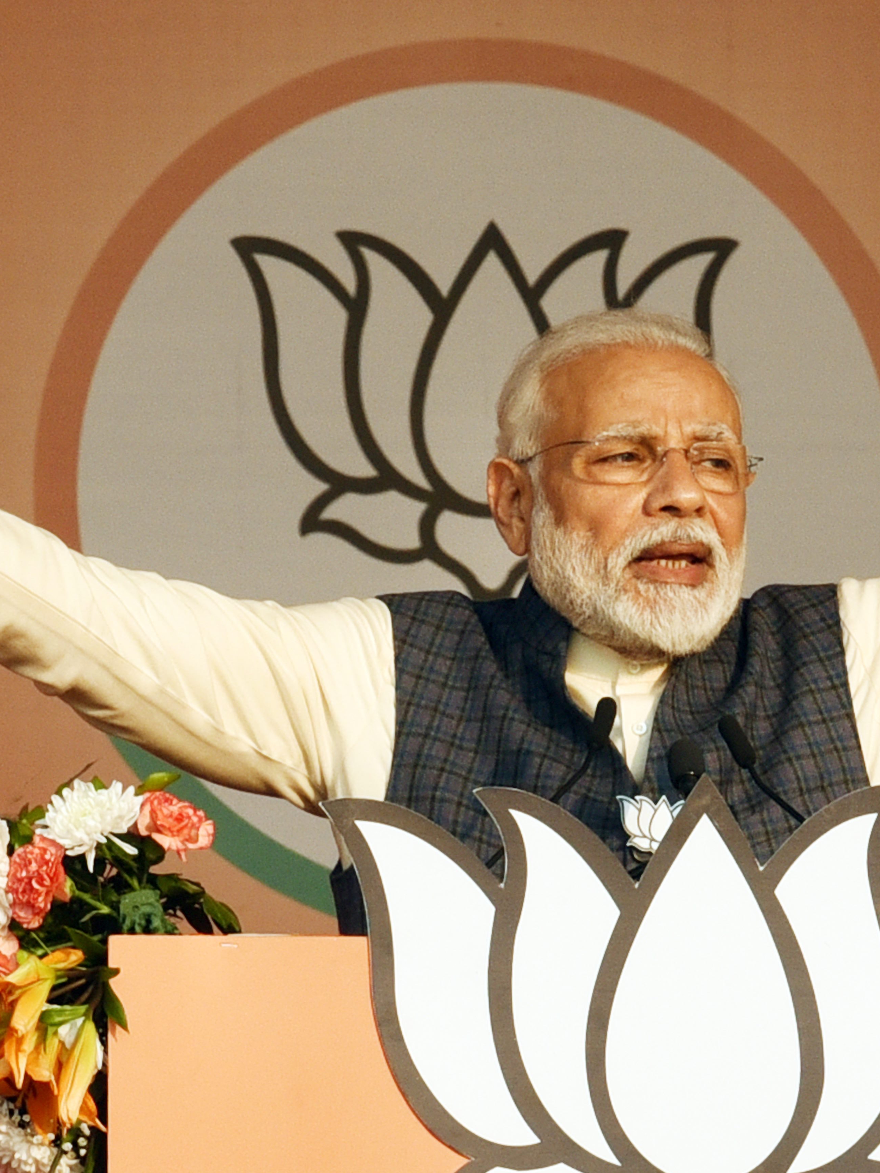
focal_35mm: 336
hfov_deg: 4.4
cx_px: 620
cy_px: 645
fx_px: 11389
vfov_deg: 5.9
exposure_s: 1/800
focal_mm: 200
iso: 500
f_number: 8
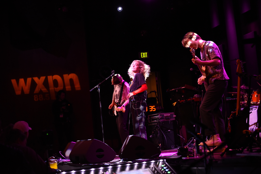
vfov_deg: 19.5
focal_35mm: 70
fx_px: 507
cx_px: 130
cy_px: 87
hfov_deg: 28.8
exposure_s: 1/90
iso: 2500
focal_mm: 70
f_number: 3.3
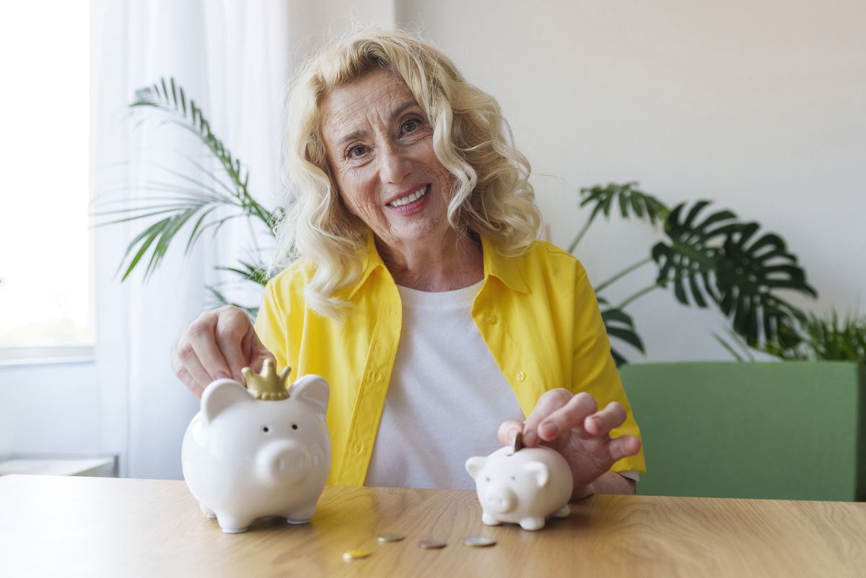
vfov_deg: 45.0
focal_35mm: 29
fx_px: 698
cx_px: 433
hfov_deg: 63.7
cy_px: 289
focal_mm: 29
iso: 400
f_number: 3.2
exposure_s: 1/250
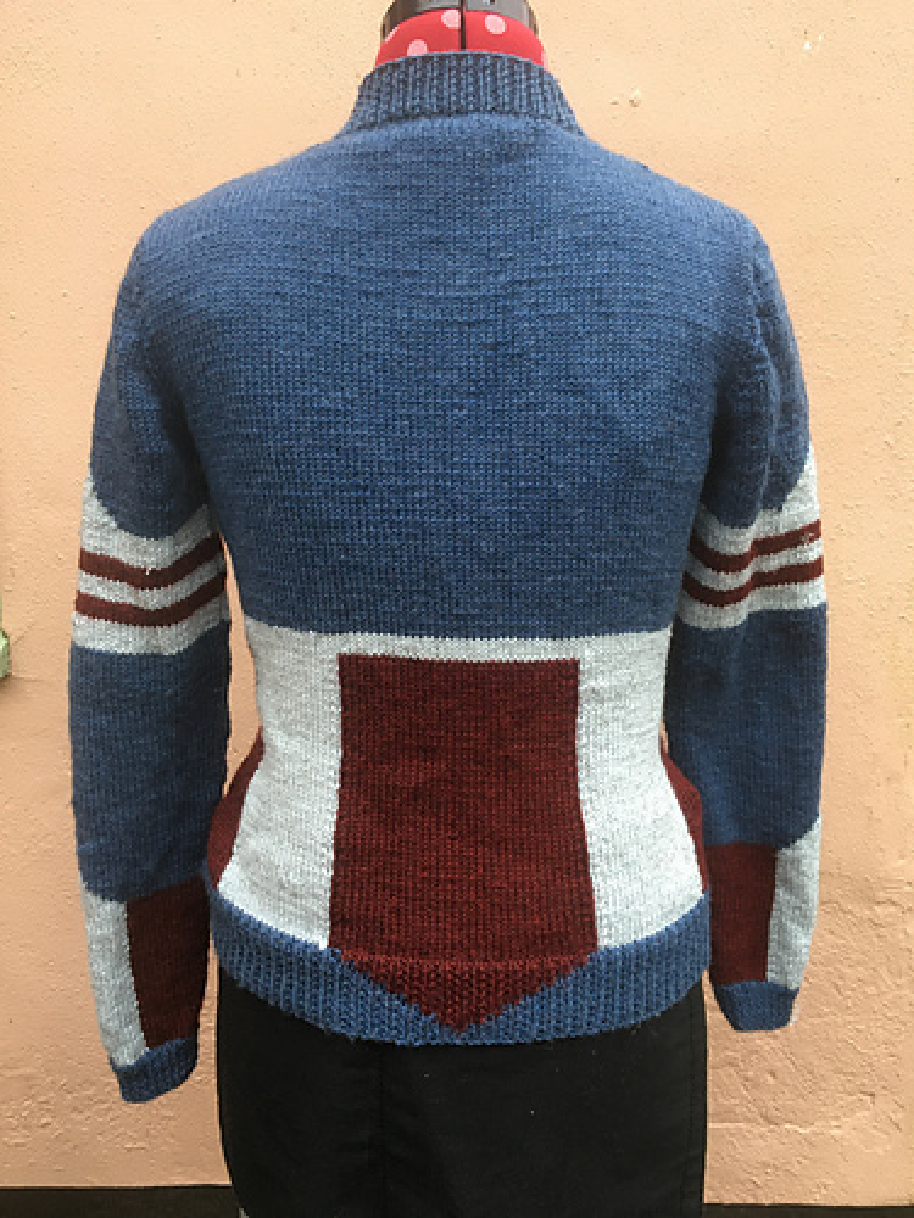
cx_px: 457
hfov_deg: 48.2
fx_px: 1021
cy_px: 609
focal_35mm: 29
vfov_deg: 61.7
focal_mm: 4.15
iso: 50
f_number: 2.2
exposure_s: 1/33
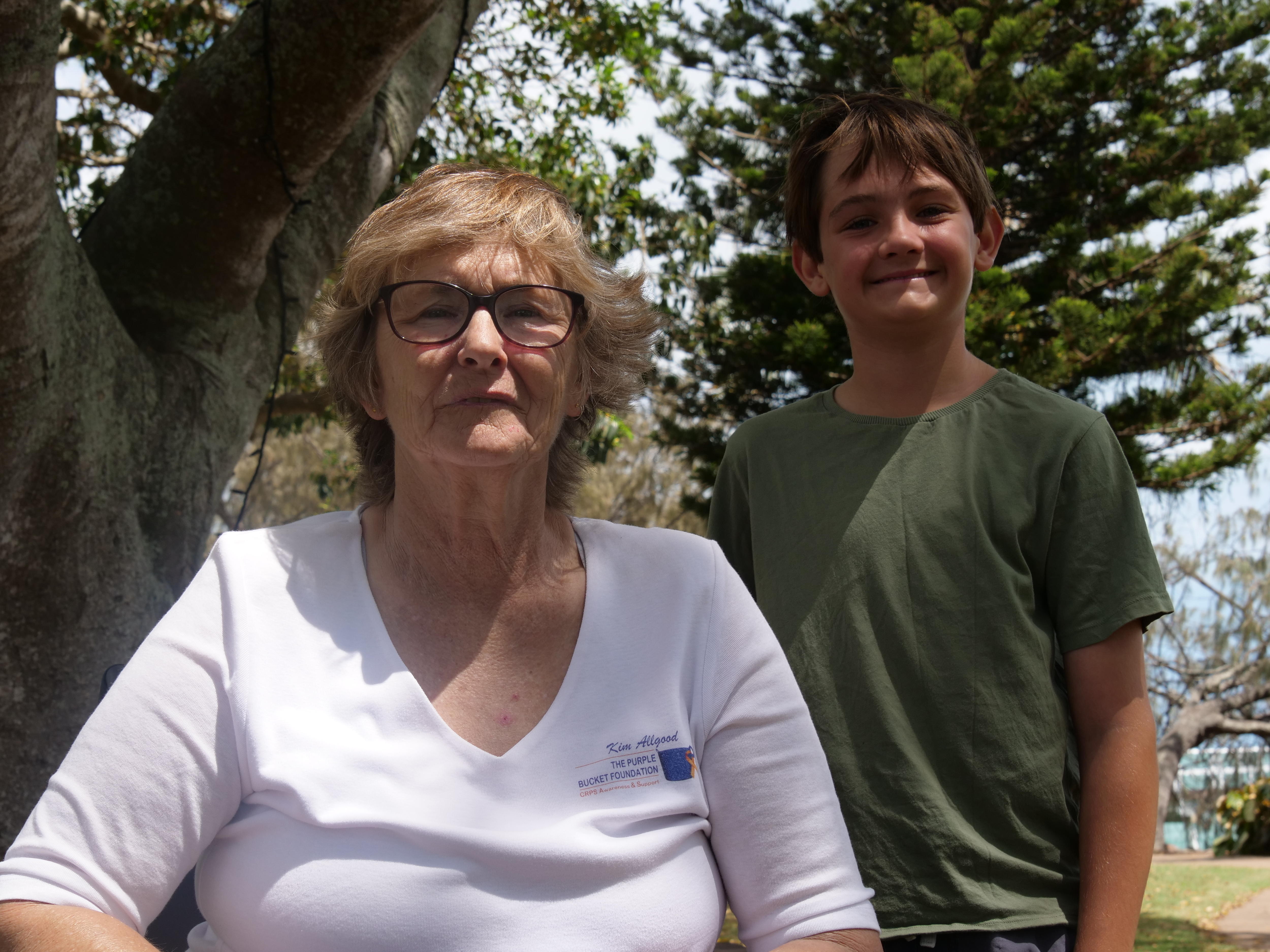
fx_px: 2495
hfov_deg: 28.6
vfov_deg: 21.6
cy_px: 476
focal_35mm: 68
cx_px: 635
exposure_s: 1/320
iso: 200
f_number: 8
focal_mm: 34
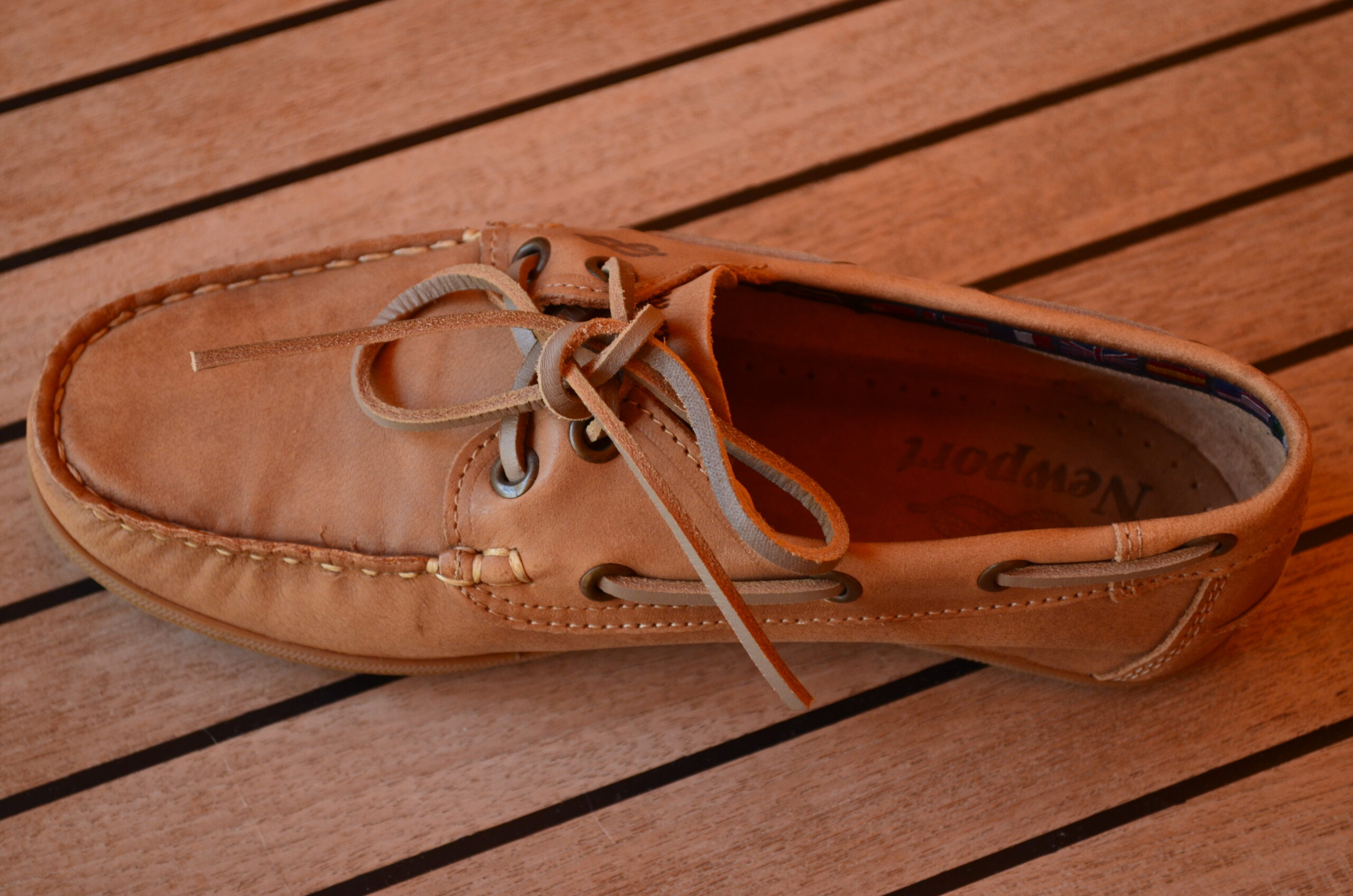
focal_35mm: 69
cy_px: 448
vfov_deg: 19.6
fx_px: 2588
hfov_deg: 29.3
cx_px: 676
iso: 800
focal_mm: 46
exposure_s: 1/60
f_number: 5.3
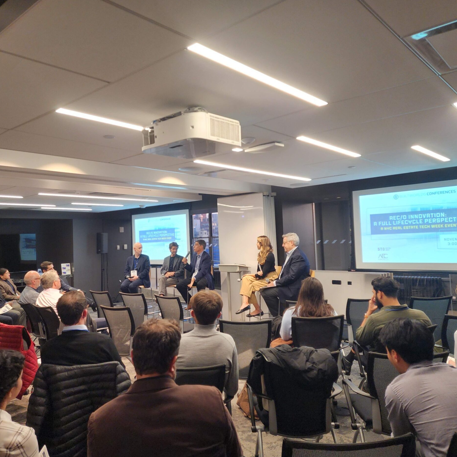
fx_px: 418
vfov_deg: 57.3
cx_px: 196
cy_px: 225
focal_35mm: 28
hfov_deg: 57.1
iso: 250
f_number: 1.8
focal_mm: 6.4
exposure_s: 1/120
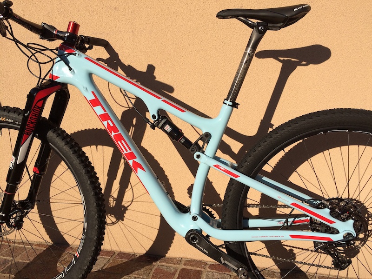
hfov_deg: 61.7
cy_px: 140
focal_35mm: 29
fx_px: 312
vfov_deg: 48.2
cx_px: 186
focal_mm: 4.15
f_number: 2.2
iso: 32
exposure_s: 1/3425
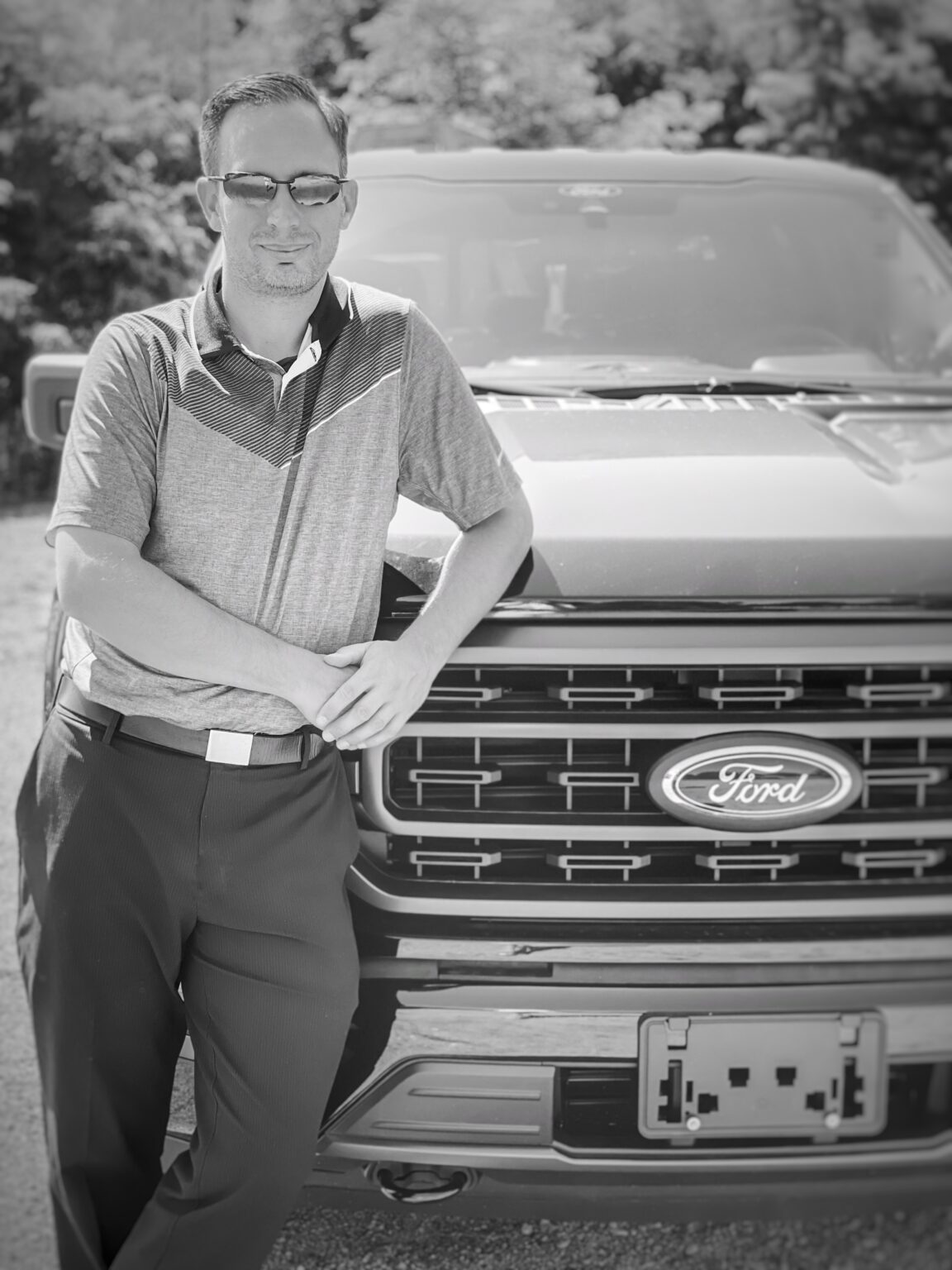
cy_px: 635
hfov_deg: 28.0
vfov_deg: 36.8
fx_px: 1907
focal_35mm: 52
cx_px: 476
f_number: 2
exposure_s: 1/370
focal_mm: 6
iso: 20
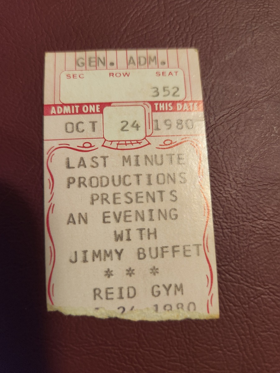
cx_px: 140
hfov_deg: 58.9
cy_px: 186
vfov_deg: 73.9
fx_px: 248
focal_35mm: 23
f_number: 1.8
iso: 500
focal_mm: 5.4
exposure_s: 1/120
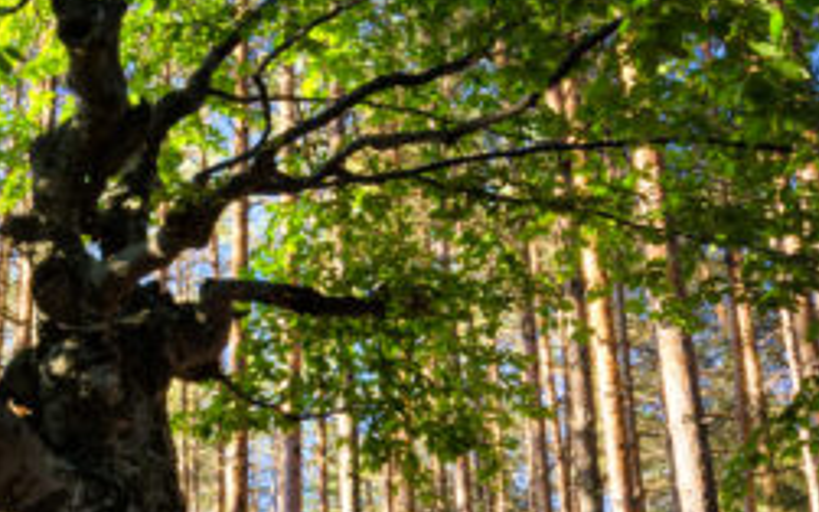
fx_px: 1451
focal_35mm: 65
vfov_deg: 20.0
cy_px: 266
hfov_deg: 29.5
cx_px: 7
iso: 100
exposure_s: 1/6
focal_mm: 10
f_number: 8
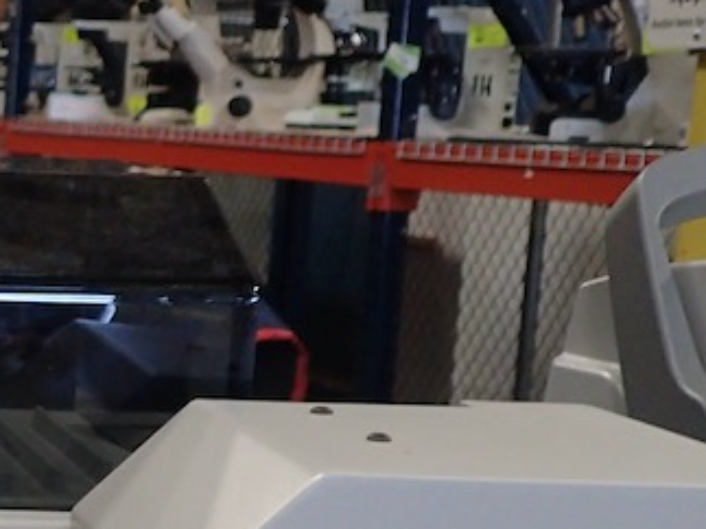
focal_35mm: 119
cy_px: 649
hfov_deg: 14.8
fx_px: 2426
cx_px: -494
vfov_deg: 12.1
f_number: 2.3
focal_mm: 5.5
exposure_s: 1/30
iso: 250
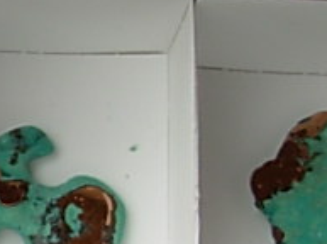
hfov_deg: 9.1
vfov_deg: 7.3
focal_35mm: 202
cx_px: -388
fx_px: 1905
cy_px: 291
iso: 50
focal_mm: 6.3
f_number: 2.9
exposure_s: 1/431
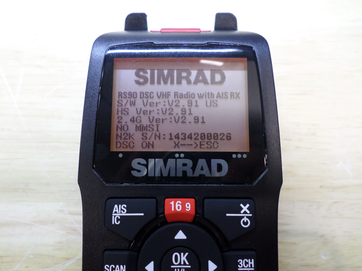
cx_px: 180
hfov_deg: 67.3
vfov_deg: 53.1
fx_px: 272
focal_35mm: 26
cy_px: 135
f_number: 2.5
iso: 100
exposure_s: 1/30
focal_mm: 4.5
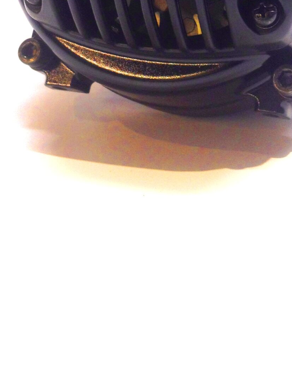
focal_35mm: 81
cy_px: -49
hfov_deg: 18.1
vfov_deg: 22.6
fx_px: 911
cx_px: 209
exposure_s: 1/20
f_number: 2.4
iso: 64
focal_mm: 4.28
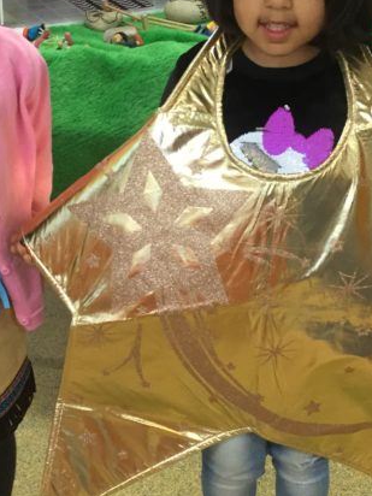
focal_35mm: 77
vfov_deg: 25.3
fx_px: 1103
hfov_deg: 19.1
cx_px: 132
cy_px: 202
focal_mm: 3.3
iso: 100
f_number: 2.4
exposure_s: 1/33
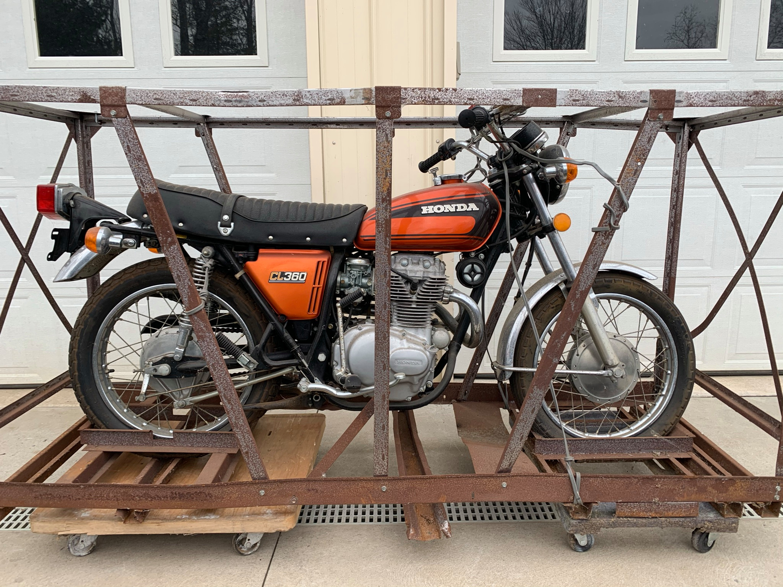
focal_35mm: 26
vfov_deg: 53.1
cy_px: 294
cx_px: 392
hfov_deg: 67.3
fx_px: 588
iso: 25
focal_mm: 4.25
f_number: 1.8
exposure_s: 1/122
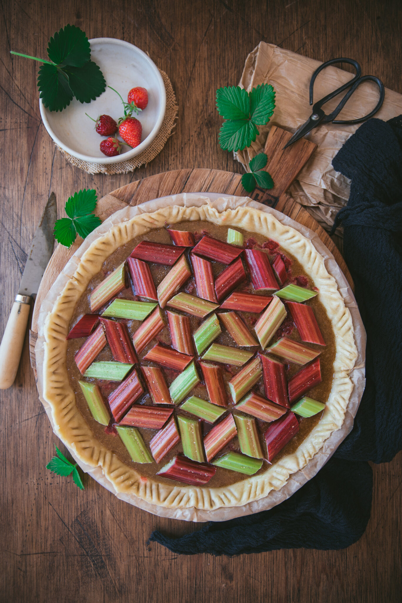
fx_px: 519
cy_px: 302
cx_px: 201
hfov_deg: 42.4
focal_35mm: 31
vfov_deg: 60.3
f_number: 2.8
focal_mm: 31
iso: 100
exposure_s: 1/50
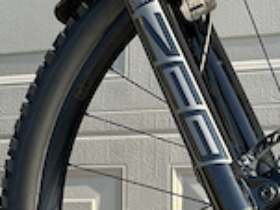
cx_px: 57
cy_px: 46
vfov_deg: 10.7
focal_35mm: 138
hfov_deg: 14.2
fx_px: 1115
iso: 50
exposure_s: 1/1058
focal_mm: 5.7
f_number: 1.5
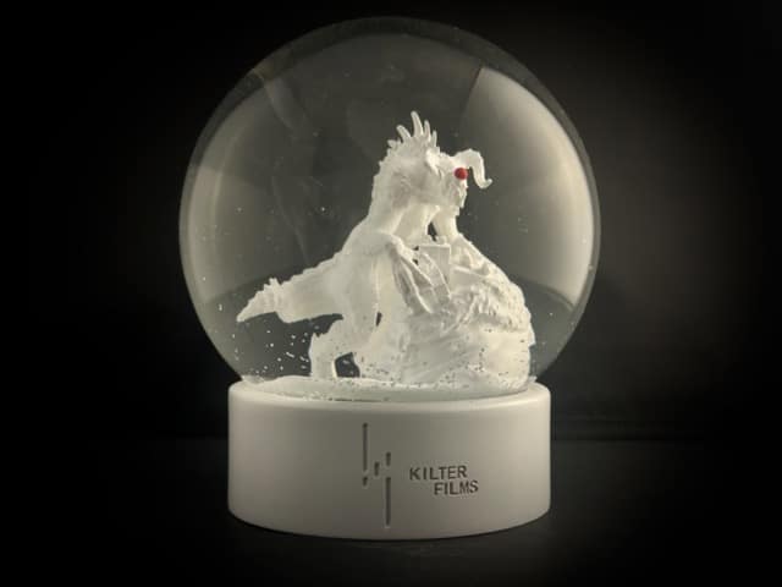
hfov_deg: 39.7
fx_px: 1084
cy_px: 294
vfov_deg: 30.3
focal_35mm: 48
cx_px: 391
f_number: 1.78
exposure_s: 1/100
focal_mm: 6.86
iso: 80
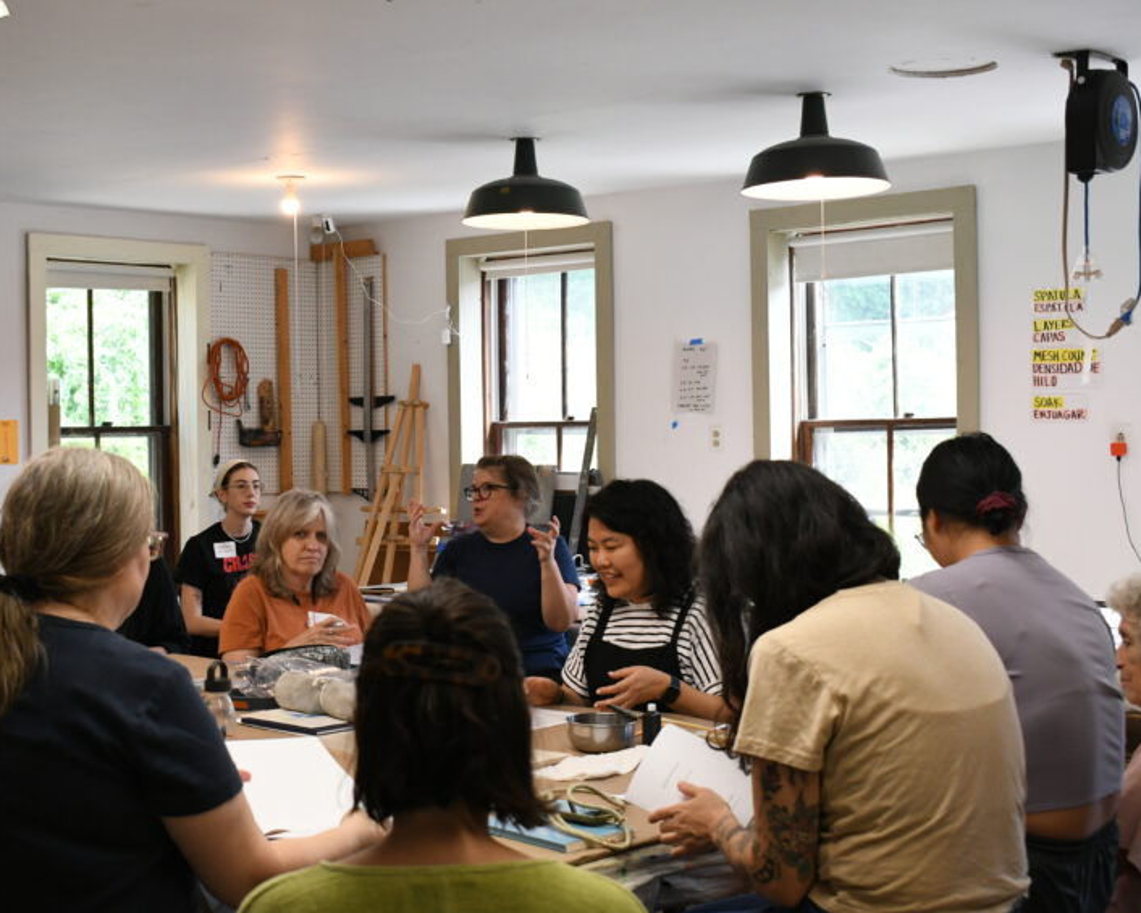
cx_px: 474
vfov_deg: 29.1
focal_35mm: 52
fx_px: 1756
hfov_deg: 35.9
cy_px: 456
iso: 2000
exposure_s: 1/200
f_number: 7.1
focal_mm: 31
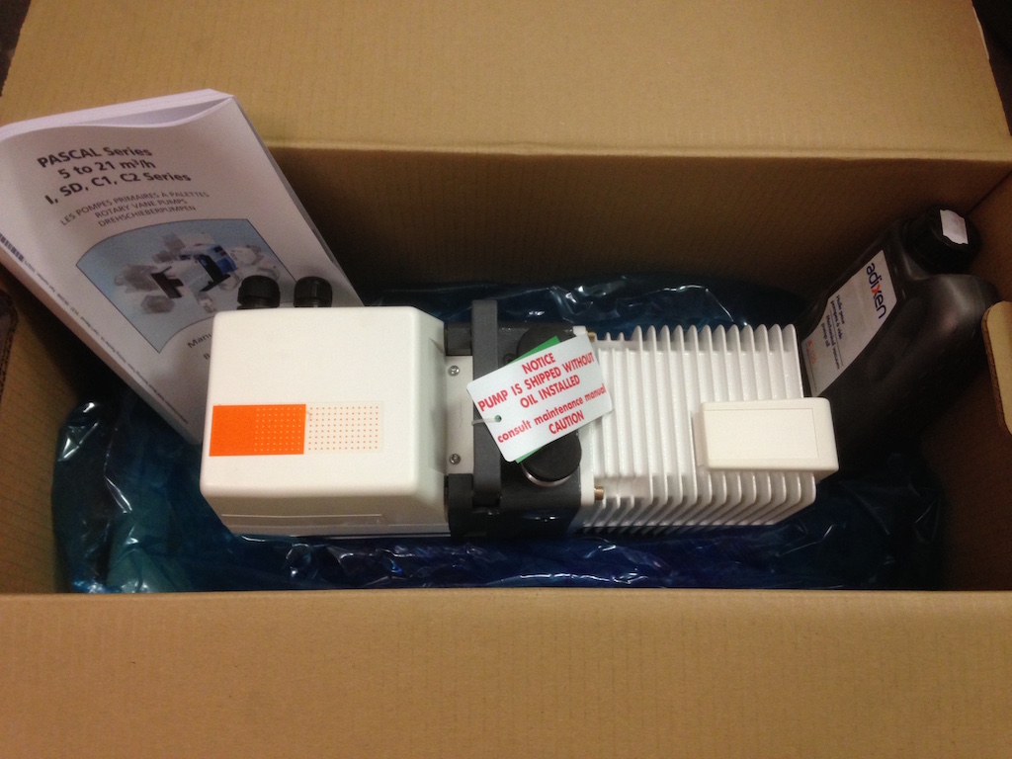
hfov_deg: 55.4
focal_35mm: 33
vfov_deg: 42.9
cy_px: 380
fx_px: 965
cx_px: 506
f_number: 2.4
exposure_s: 1/20
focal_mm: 4.12
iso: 125
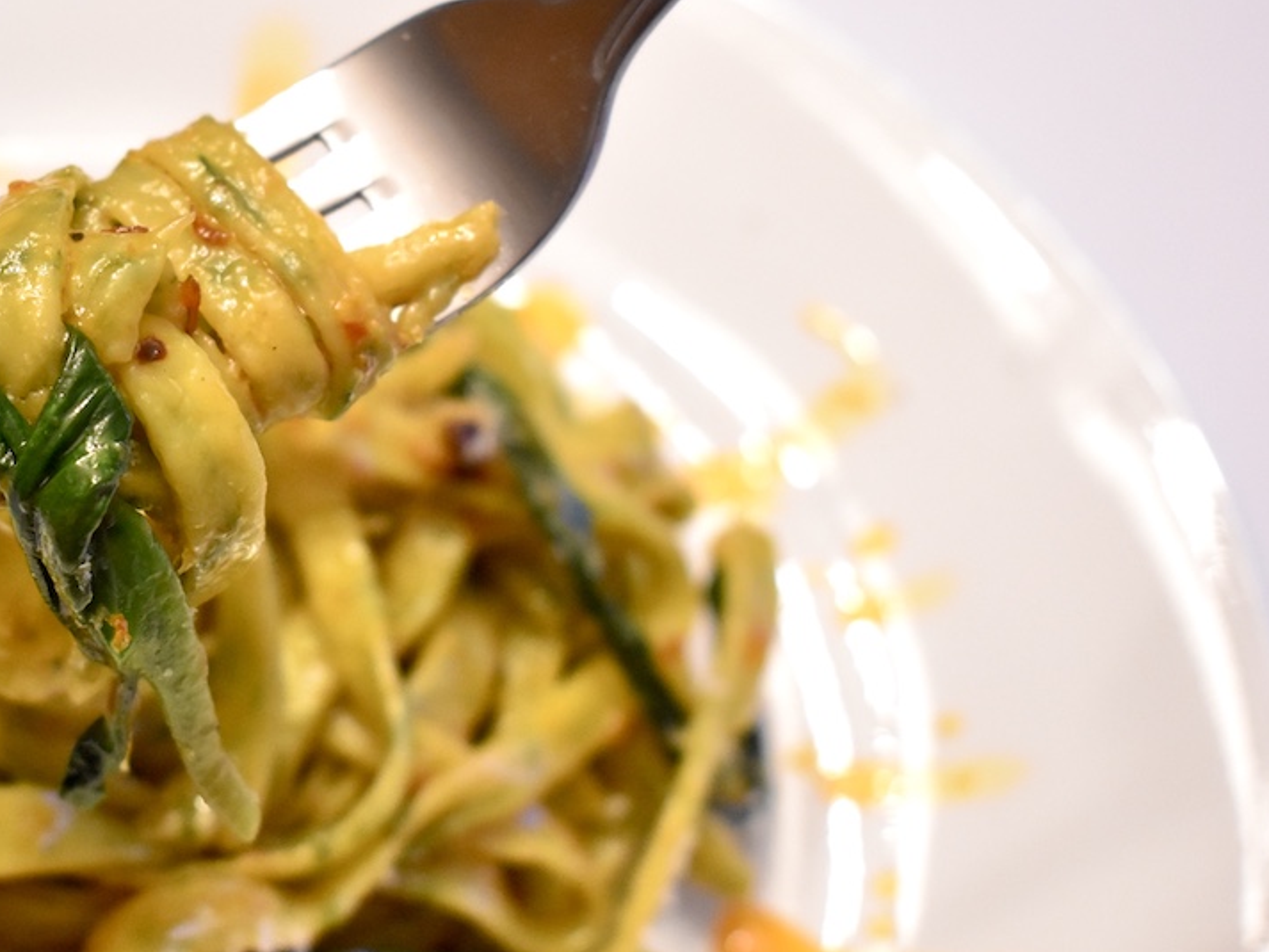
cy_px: 501
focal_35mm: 88
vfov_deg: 16.8
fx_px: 3227
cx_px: 237
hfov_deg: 21.9
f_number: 4.5
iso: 3200
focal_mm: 34
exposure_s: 1/80
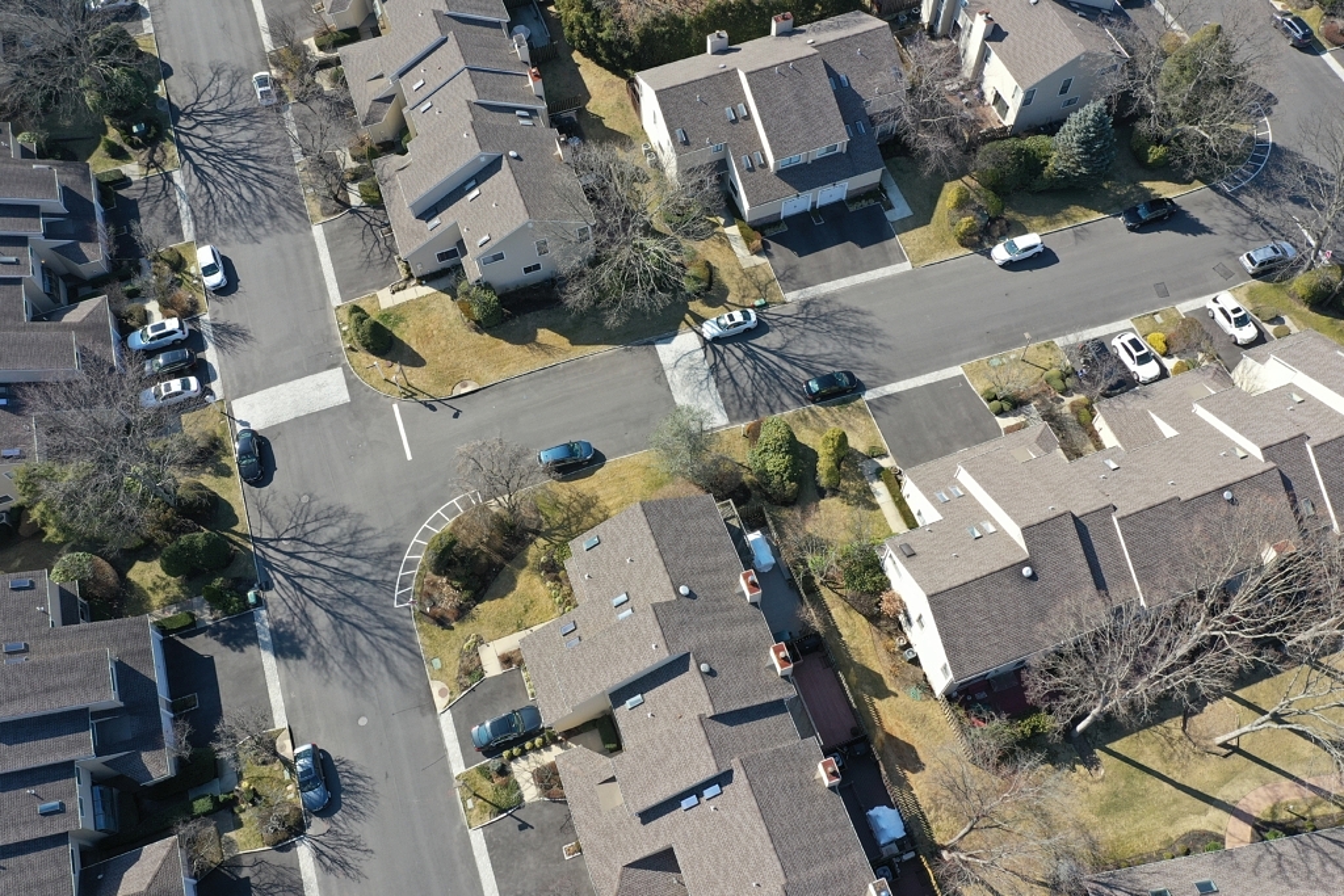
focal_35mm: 28
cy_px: 448
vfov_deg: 46.4
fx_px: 1045
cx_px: 672
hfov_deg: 65.5
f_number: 5
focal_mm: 10.26
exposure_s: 1/240
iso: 100
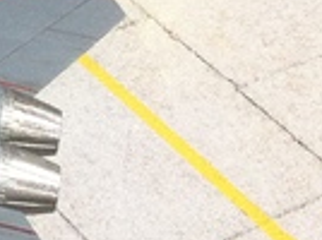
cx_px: -406
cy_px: -119
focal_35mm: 209
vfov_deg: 7.0
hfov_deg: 8.7
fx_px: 1941
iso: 80
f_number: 2.8
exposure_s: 1/1588
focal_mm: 3.85
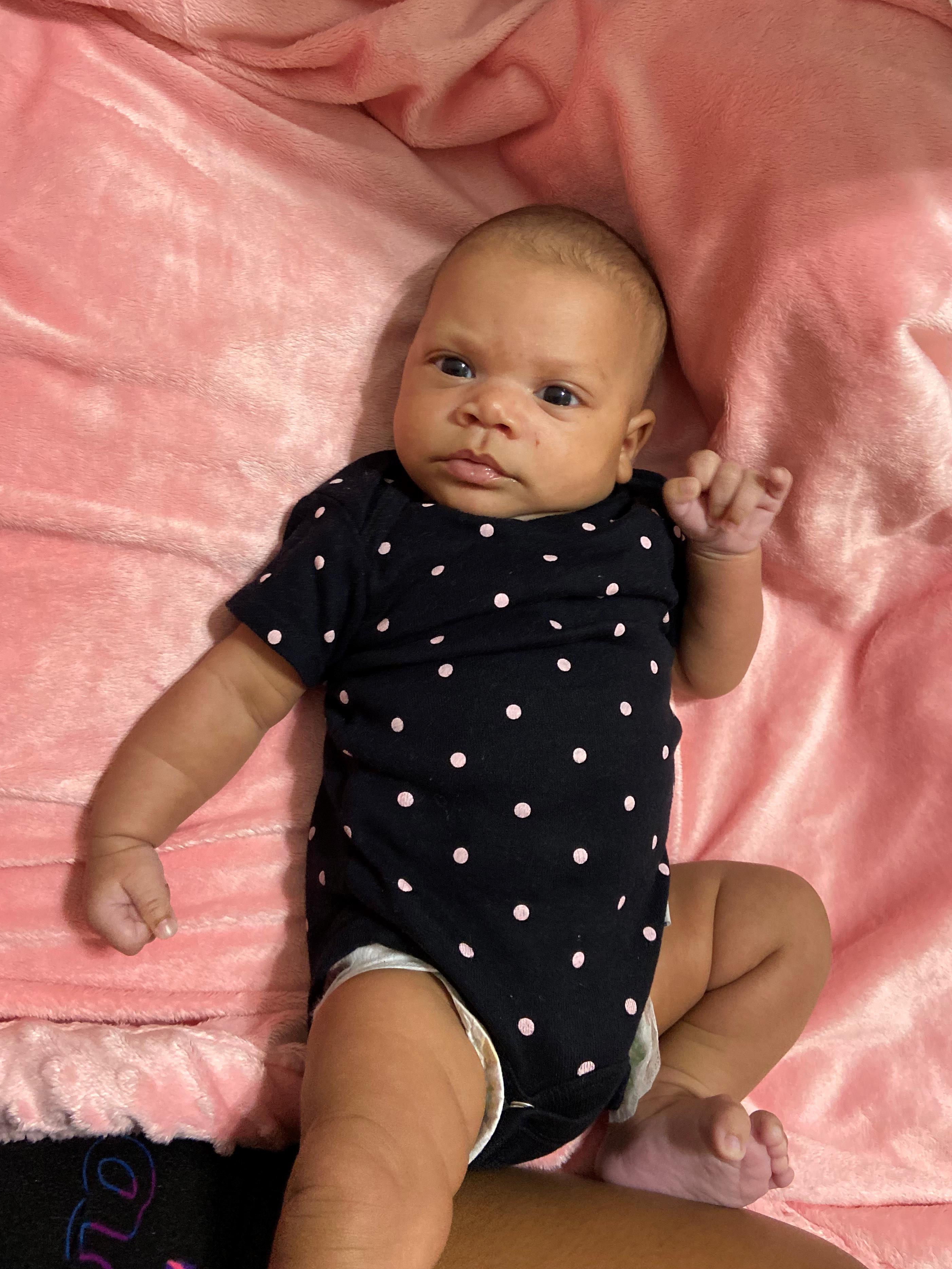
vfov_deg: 63.4
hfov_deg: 49.7
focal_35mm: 28
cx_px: 497
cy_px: 606
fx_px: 1027
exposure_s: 1/60
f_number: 1.8
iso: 500
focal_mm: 4.25
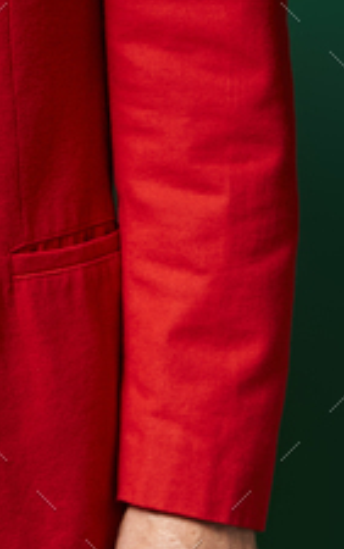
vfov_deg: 10.9
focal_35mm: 188
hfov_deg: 6.9
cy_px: -152
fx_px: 2815
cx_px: -234
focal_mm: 47
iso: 160
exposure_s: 1/125
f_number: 5.6
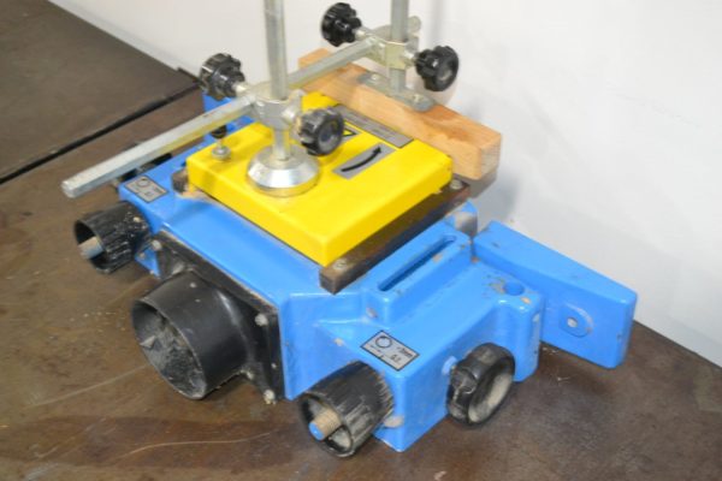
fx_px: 902
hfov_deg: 43.6
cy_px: 240
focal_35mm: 45
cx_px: 361
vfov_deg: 29.9
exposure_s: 1/60
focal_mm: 30
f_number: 4.5
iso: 1600
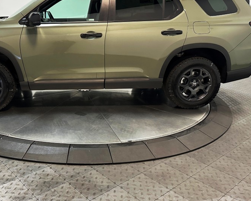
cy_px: 94
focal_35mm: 36
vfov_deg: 41.1
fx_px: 267
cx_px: 86
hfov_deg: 49.5
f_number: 1.78
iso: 640
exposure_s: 1/60
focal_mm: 6.86
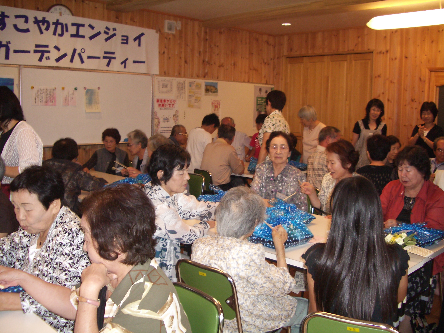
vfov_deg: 40.7
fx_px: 449
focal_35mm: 35
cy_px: 166
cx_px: 222
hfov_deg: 52.6
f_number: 2.6
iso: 200
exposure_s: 1/60
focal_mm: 5.8
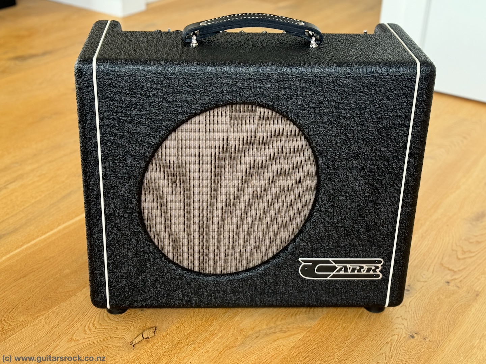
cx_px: 243
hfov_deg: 39.7
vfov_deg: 30.3
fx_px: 674
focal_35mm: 48
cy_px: 182
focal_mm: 6.76
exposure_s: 1/107
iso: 100
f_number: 1.78
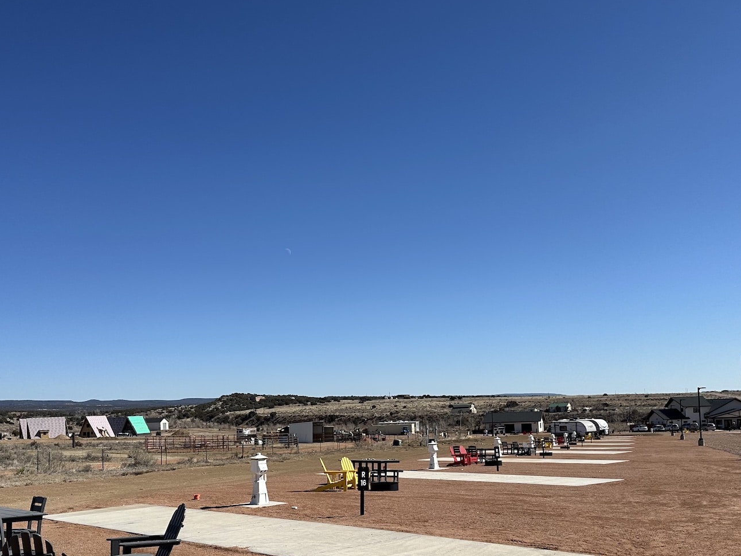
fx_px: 814
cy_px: 384
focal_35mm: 38
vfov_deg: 37.2
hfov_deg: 49.0
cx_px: 354
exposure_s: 1/7576
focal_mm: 6.86
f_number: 1.78
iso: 80
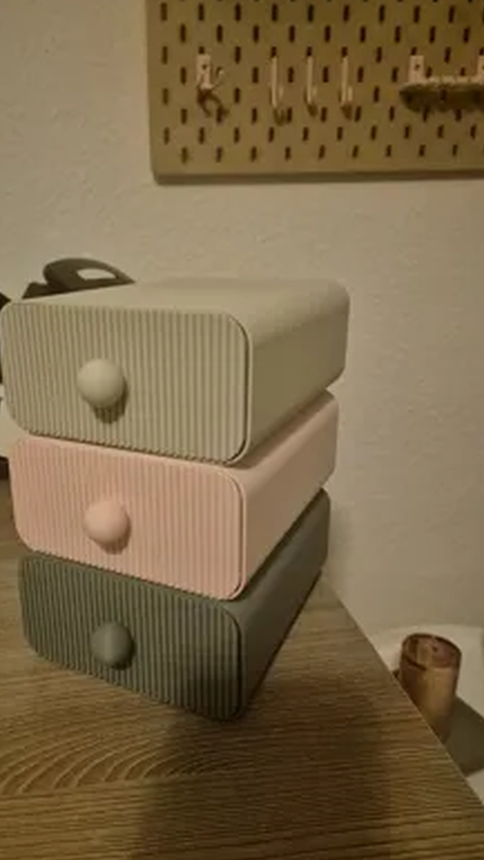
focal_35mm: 26
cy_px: 430
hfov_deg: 43.9
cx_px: 172
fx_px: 593
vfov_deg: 71.9
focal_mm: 5.4
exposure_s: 1/100
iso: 2000
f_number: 1.8
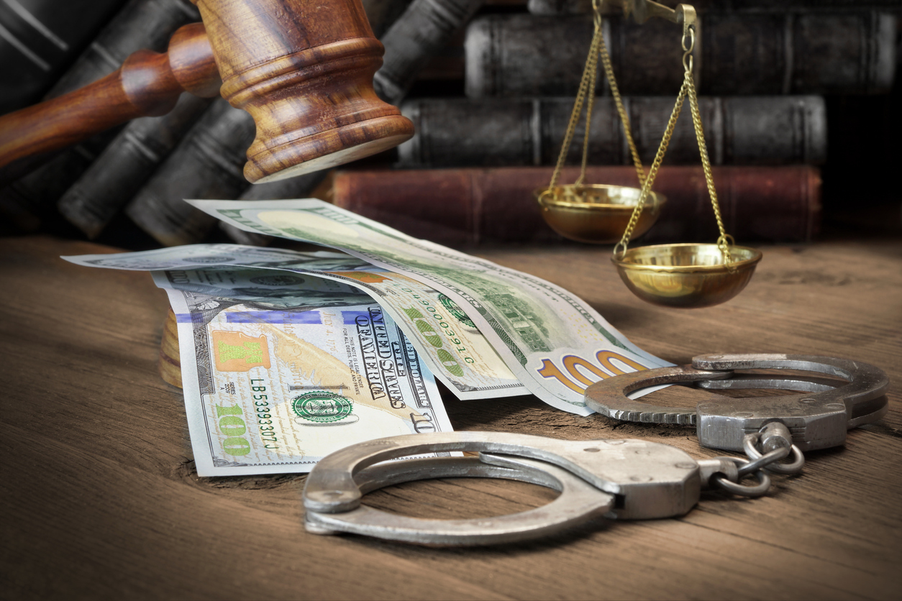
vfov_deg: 15.2
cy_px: 300
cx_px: 451
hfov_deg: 22.6
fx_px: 2255
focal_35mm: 90
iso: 100
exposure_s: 1/3
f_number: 11
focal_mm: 60
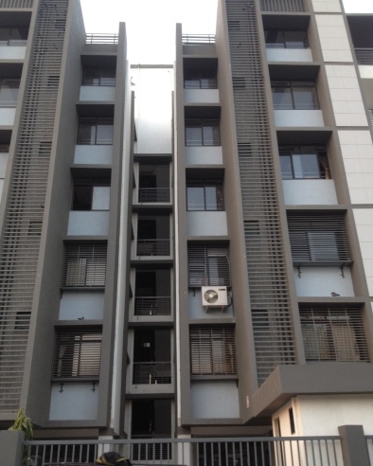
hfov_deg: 40.2
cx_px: 186
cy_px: 246
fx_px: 510
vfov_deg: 49.0
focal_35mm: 37
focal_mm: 4.28
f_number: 2.4
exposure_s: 1/40
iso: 50
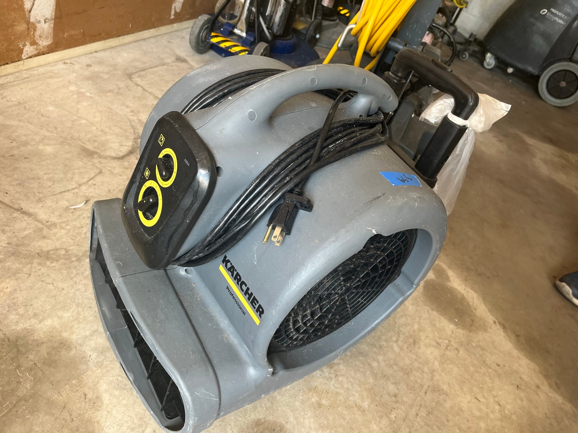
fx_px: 434
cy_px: 216
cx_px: 289
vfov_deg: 53.1
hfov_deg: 67.3
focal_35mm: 26
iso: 125
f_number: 1.6
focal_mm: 5.1
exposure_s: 1/121
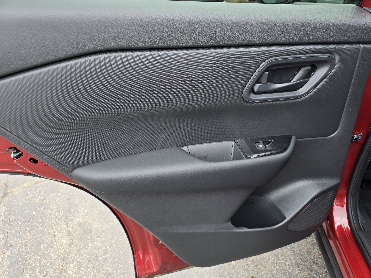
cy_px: 139
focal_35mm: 23
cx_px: 186
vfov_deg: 58.9
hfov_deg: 73.9
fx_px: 247
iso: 25
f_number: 1.7
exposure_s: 1/180
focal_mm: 6.3
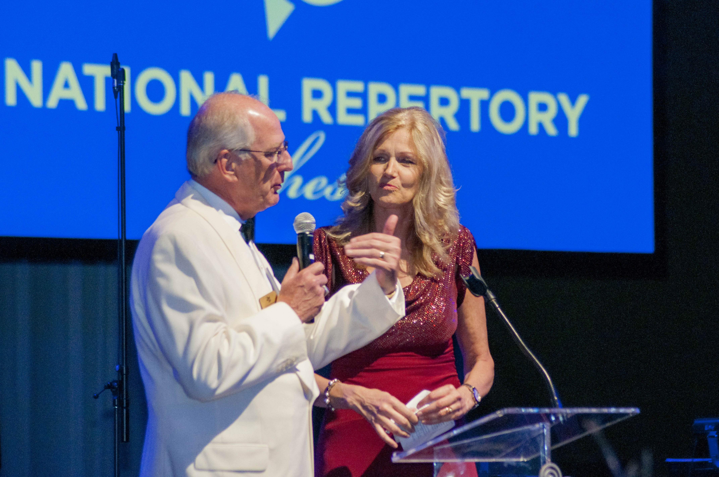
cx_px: 360
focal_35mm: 255
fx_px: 5087
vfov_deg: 5.4
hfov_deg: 8.1
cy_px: 238
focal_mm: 170
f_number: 5.6
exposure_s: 1/200
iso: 400
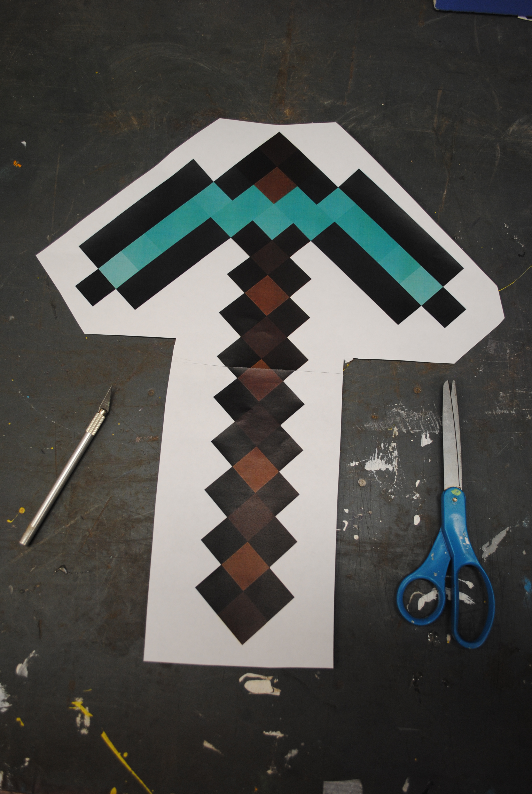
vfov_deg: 61.9
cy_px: 397
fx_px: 663
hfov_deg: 43.7
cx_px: 266
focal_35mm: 30
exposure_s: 1/30
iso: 280
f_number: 3.8
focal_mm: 20
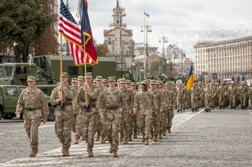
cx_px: 126
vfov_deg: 13.0
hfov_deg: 19.5
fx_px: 734
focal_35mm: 105
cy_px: 84
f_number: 4
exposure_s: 1/2500
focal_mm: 70
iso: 500
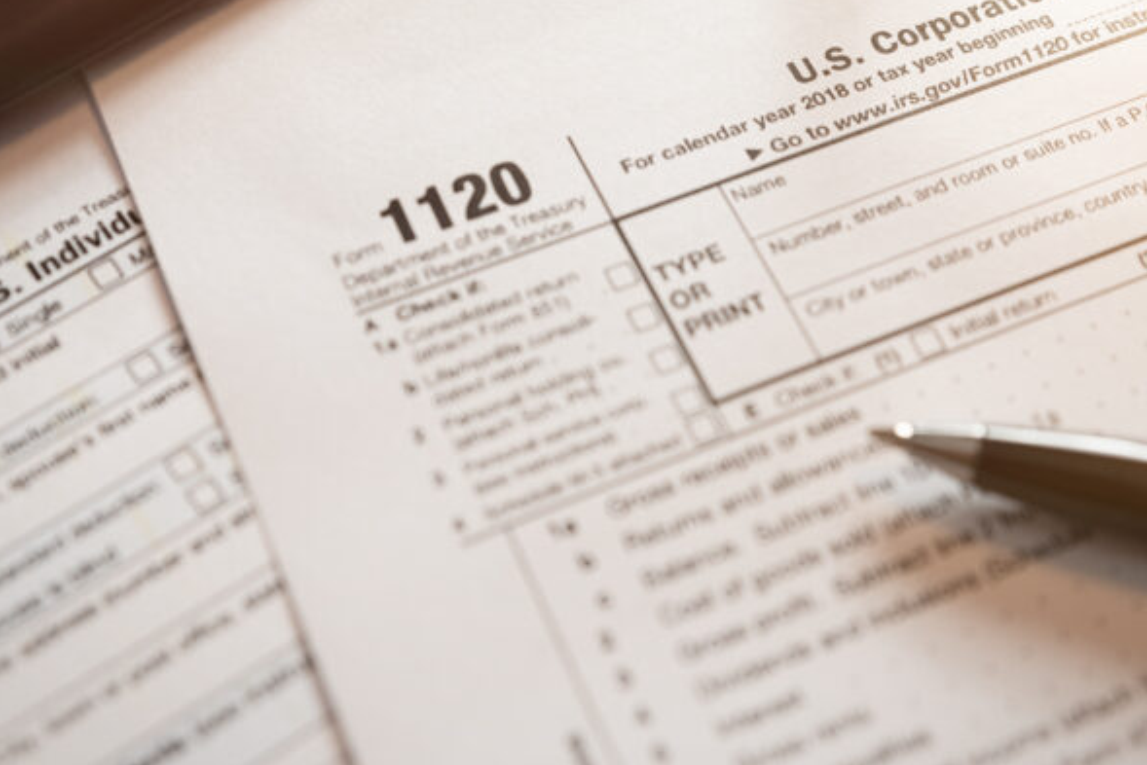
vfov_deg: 16.9
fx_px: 2549
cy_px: 125
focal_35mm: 80
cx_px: 555
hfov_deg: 25.4
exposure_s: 1/100
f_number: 4.5
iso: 200
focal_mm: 46
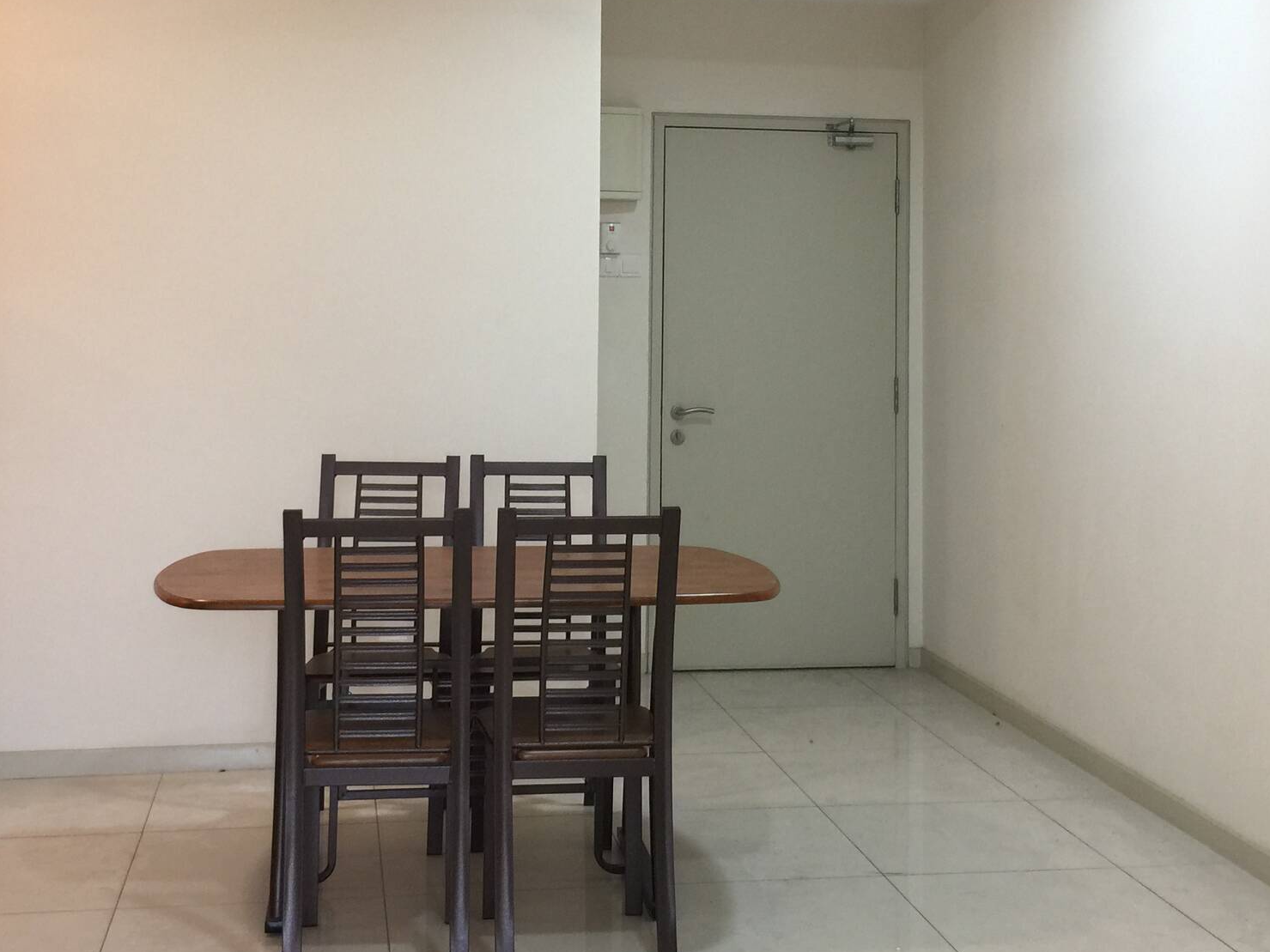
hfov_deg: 39.7
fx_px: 1761
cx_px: 621
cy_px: 241
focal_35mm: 48
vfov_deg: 29.8
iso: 50
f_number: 2.2
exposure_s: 1/17
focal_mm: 4.15
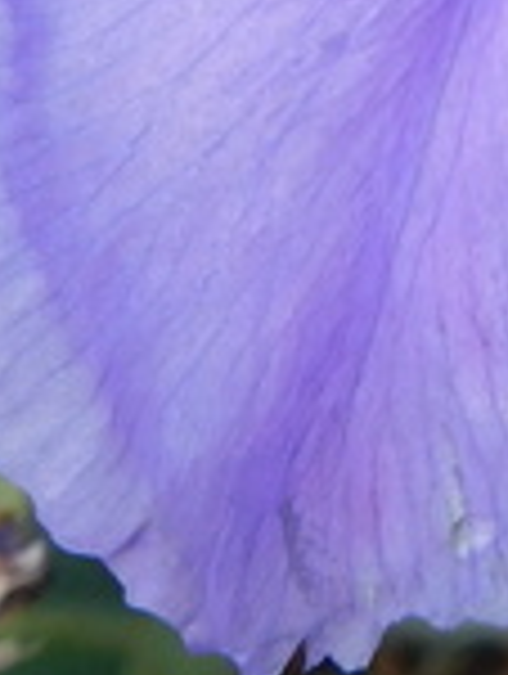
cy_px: -657
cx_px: 760
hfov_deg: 11.8
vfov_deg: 14.0
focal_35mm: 120
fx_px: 2341
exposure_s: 1/1000
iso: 125
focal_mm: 4.5
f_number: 3.4
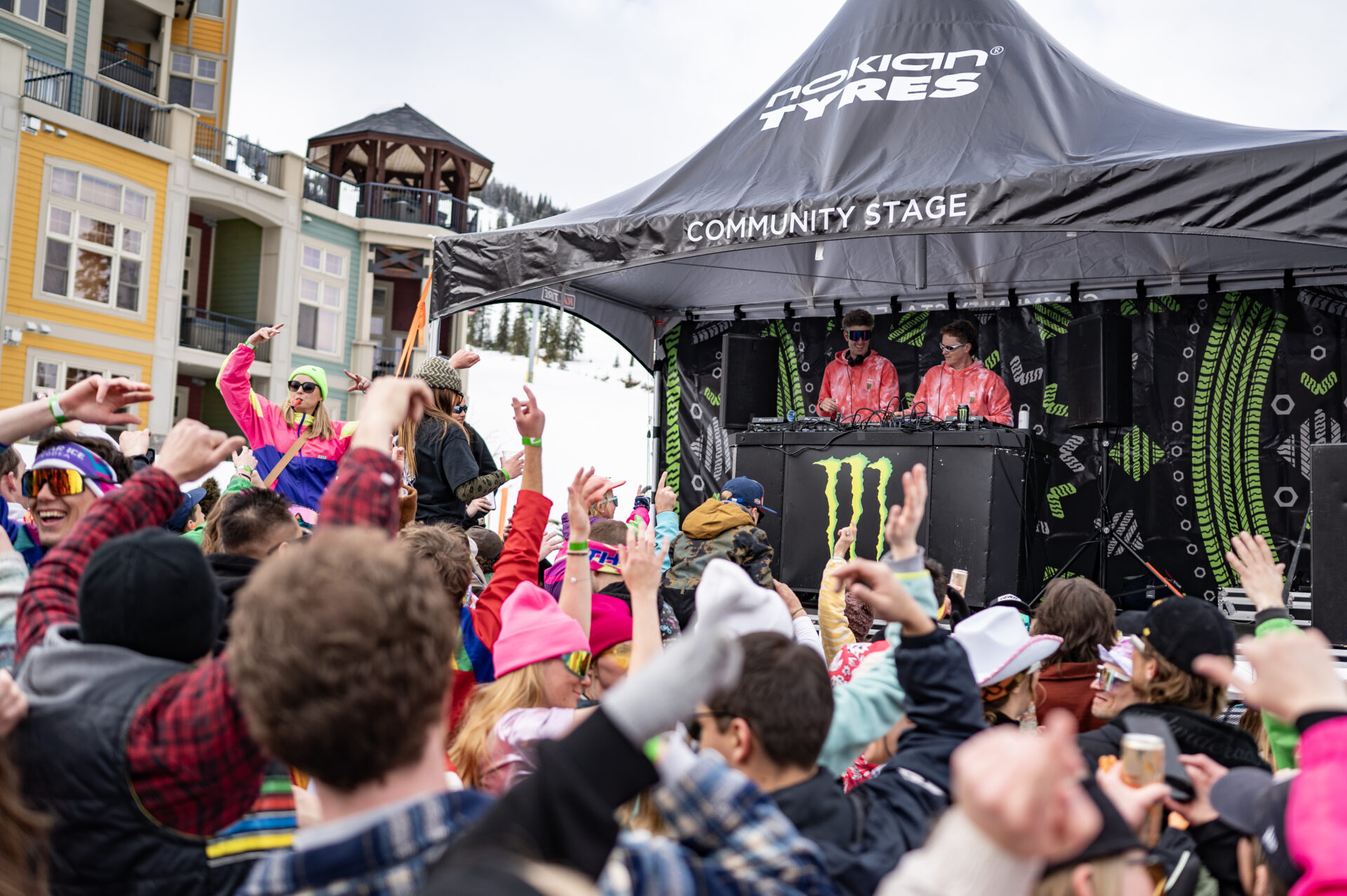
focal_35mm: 35
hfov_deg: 54.5
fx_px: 1309
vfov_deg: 37.8
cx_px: 674
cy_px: 448
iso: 80
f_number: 2.2
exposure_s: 1/800
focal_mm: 35
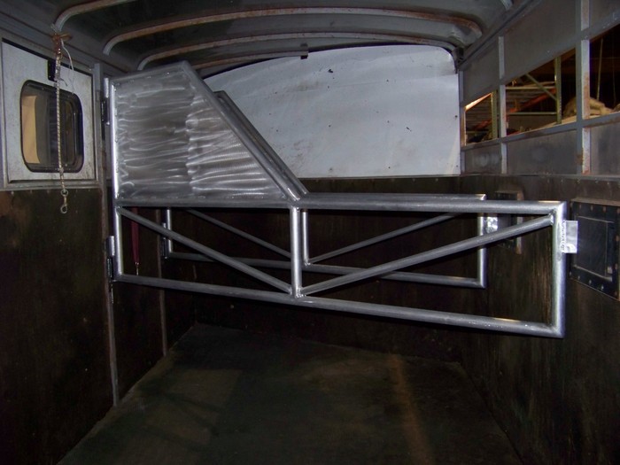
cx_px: 310
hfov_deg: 51.4
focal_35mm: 36
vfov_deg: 39.7
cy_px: 232
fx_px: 645
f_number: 2.8
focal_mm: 5.85
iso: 200
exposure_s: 1/30
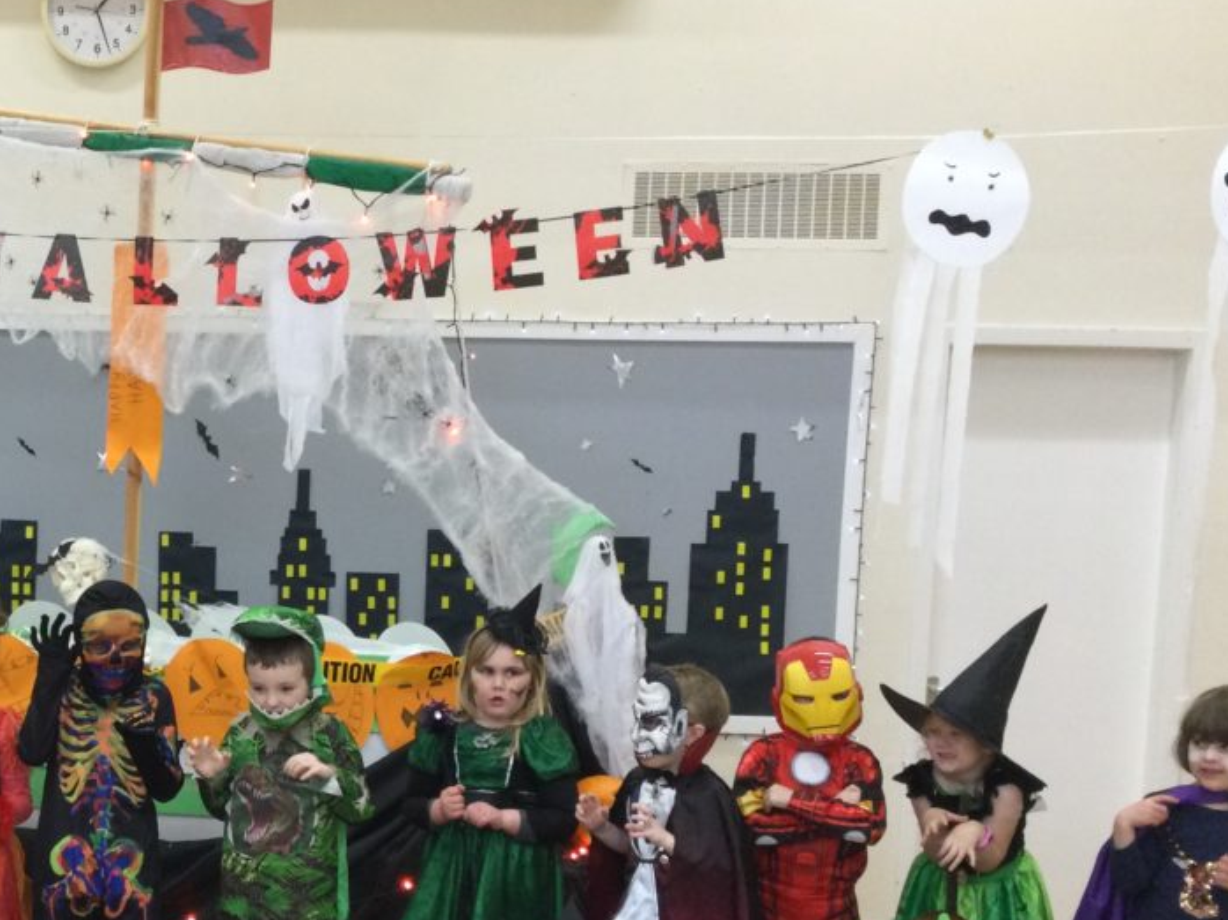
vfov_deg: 25.9
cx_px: 150
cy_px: 643
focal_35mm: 56
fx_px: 1986
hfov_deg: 32.8
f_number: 2.4
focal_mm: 3.3
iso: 125
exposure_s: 1/33
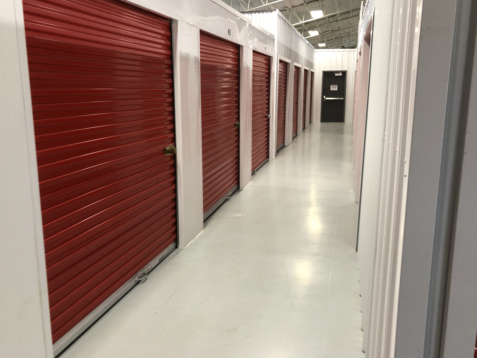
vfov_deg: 46.8
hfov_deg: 60.0
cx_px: 241
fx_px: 413
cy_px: 172
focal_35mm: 30
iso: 40
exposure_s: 1/15
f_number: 1.8
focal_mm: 4
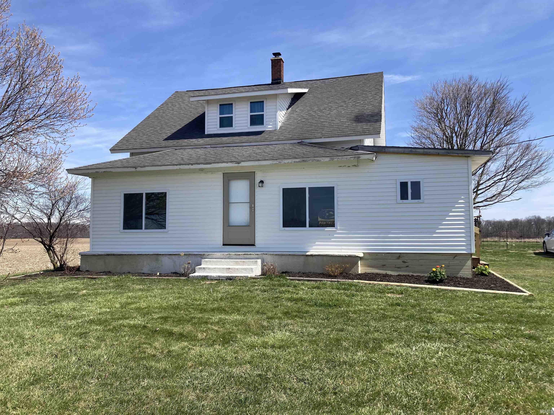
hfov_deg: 63.4
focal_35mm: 28
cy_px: 208
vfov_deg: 49.7
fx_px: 448
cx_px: 277
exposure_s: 1/1869
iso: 20
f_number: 1.8
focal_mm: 3.99
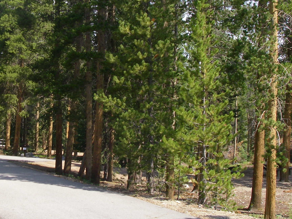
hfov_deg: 28.3
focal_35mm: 67
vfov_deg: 21.9
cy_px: 94
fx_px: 565
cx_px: 52
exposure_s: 1/125
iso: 64
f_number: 6.6
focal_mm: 6.3
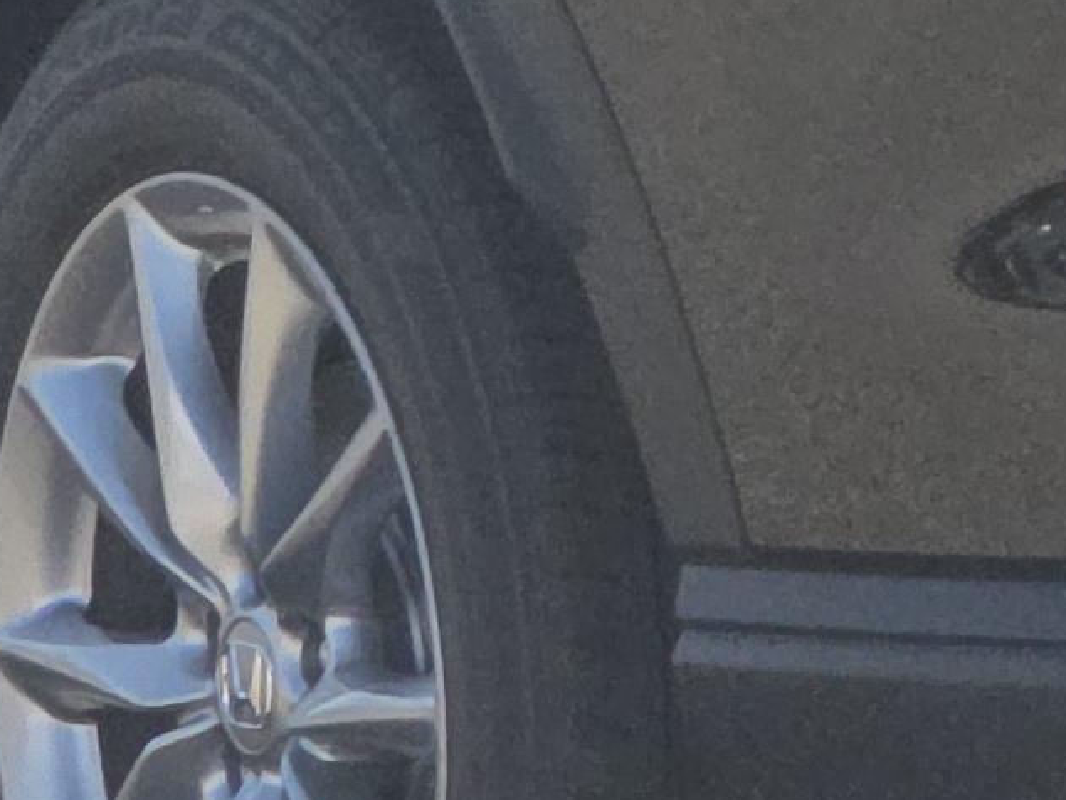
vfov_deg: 3.4
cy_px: -366
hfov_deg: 4.5
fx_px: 13401
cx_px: 1078
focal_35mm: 435
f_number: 2.4
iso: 50
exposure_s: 1/2027
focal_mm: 7.9
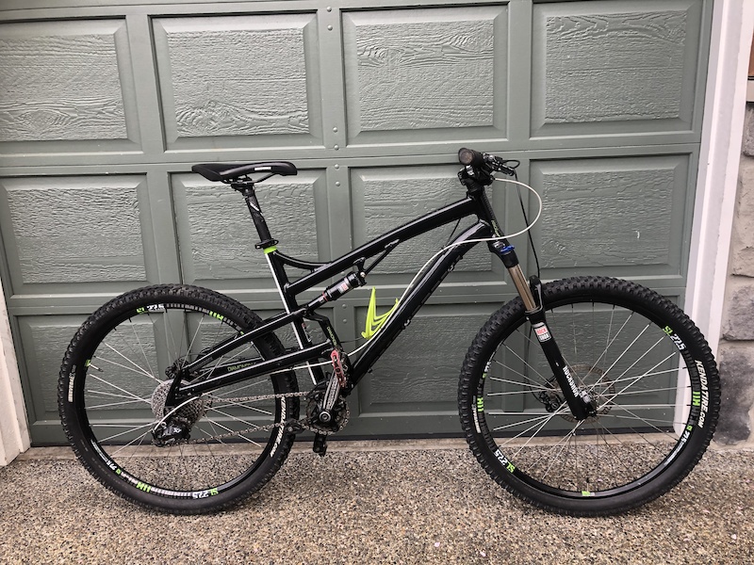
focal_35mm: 28
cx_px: 377
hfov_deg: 63.4
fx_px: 610
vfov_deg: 49.7
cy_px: 282
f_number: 1.8
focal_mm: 4
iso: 50
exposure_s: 1/120
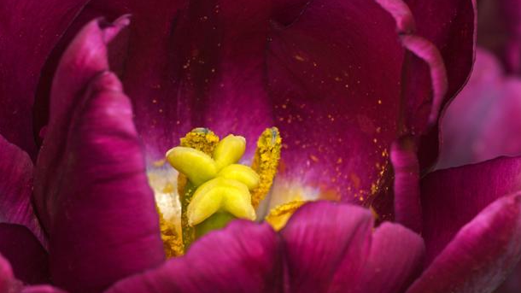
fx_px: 4248
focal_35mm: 308
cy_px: 142
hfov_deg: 7.0
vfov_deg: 3.9
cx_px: 260
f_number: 16
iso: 200
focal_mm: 195
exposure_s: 1/80
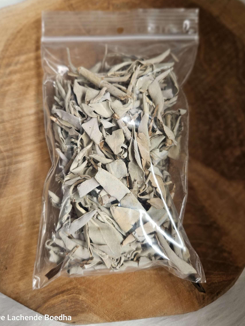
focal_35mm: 26
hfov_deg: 53.0
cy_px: 155
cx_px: 117
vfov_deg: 67.3
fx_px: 245
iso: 64
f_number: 1.8
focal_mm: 5.4
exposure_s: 1/100
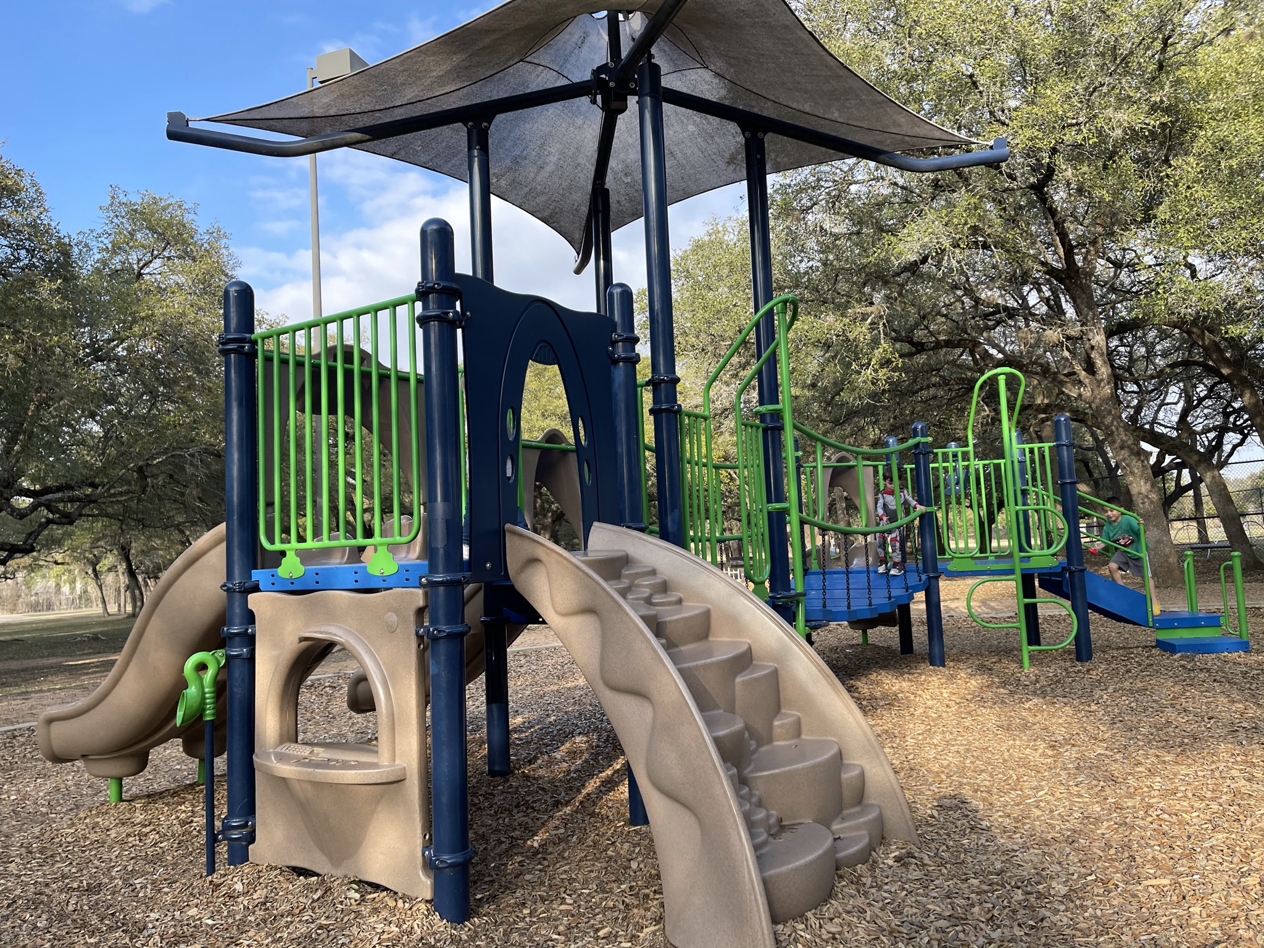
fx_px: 949
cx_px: 632
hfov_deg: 67.3
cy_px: 474
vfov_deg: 53.1
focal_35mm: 26
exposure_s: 1/740
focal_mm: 5.1
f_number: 1.6
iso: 32
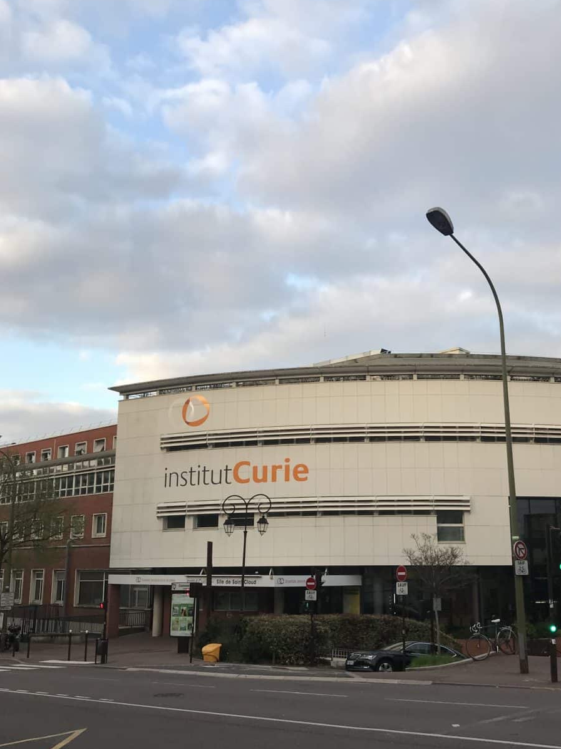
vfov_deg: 51.3
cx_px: 339
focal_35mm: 36
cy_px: 402
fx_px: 778
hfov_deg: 39.5
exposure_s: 1/336
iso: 20
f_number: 1.8
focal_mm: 3.99
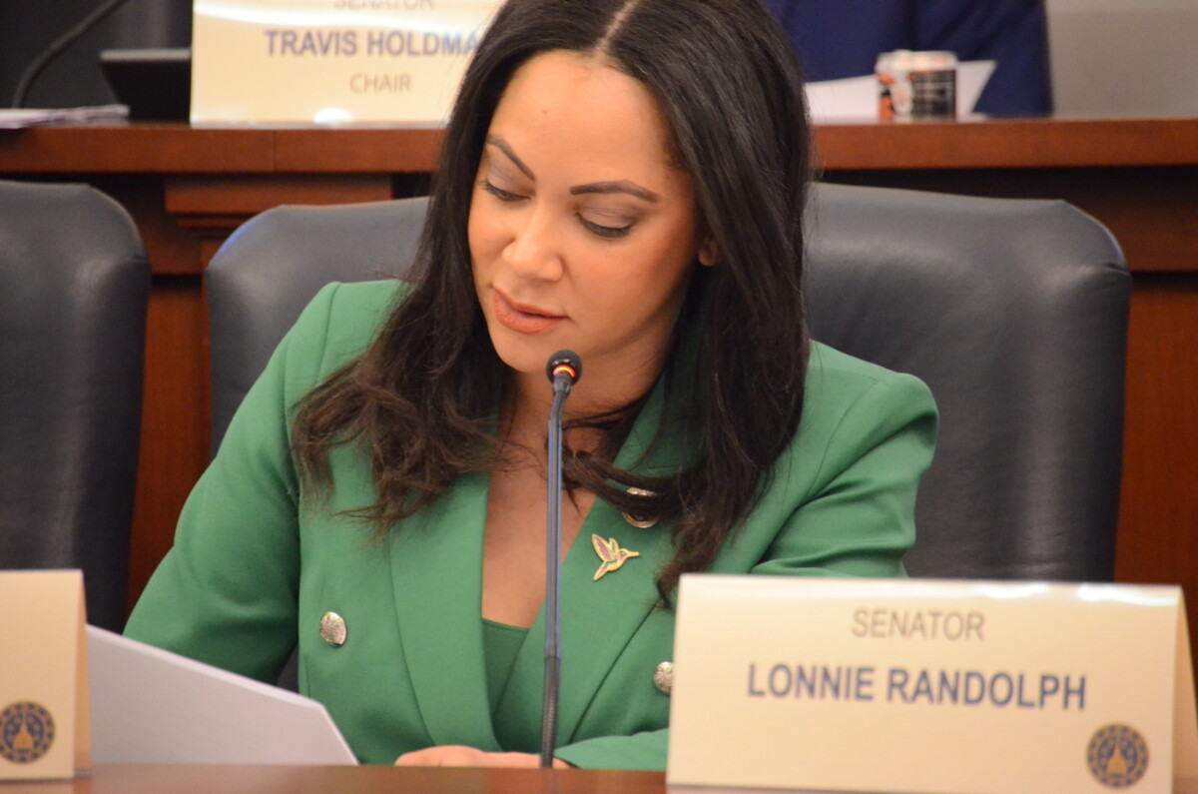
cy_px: 397
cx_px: 599
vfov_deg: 5.5
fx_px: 8220
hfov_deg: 8.3
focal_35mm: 248
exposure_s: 1/60
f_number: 5.6
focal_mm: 165
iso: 5000
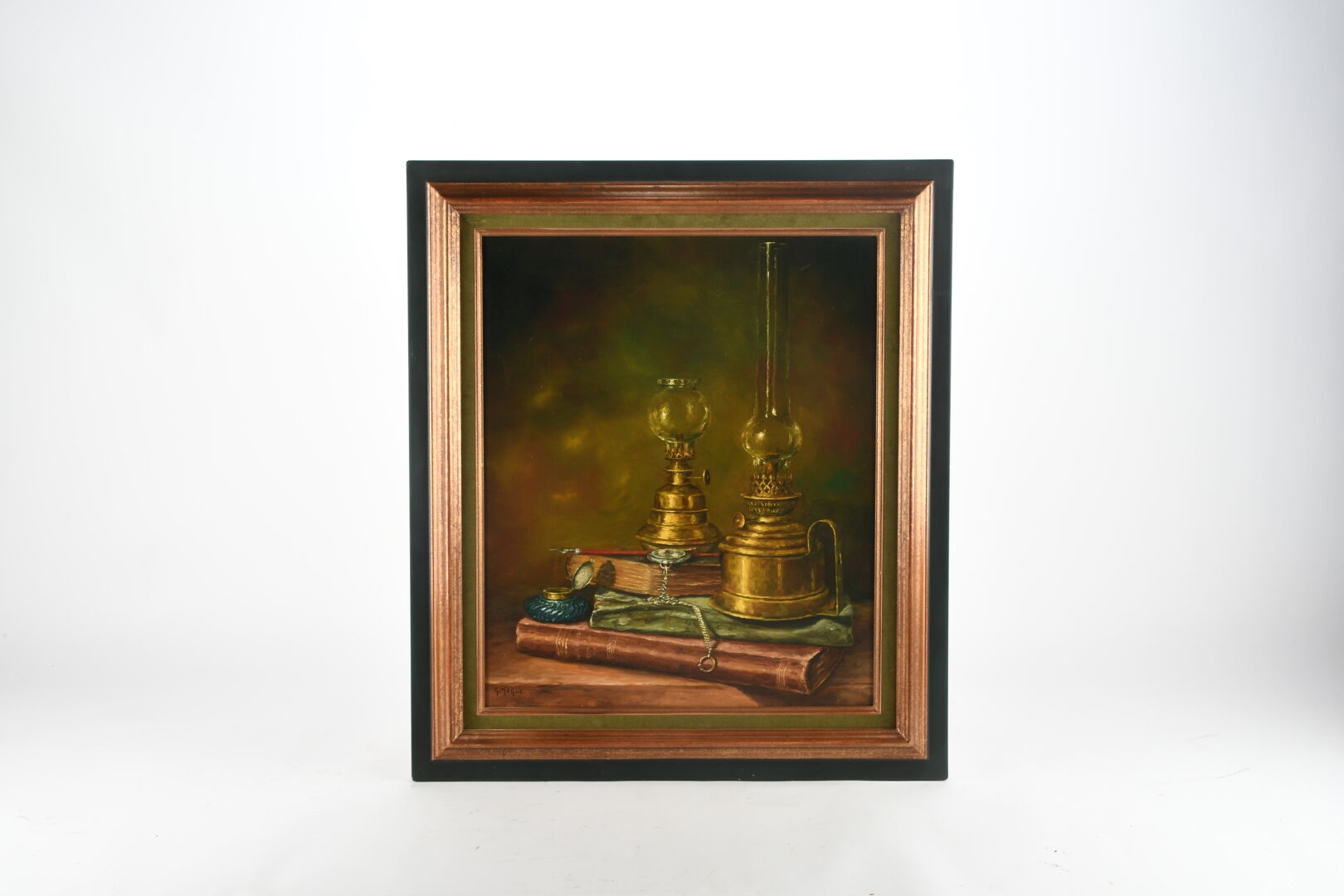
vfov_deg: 31.9
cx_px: 672
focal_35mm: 42
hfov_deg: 46.4
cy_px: 448
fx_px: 1568
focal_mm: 28
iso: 100
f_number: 9
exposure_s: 1/200
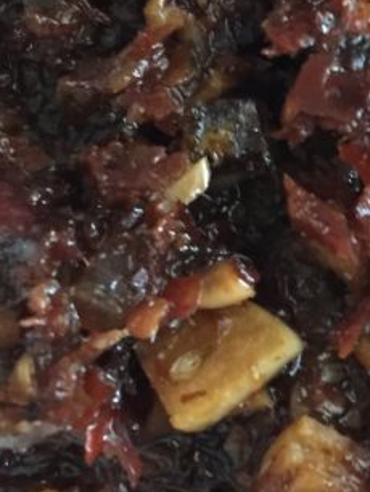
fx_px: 1380
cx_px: 502
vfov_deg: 20.0
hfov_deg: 14.5
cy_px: 93
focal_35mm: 97
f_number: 2.2
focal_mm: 4.15
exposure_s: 1/15
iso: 320
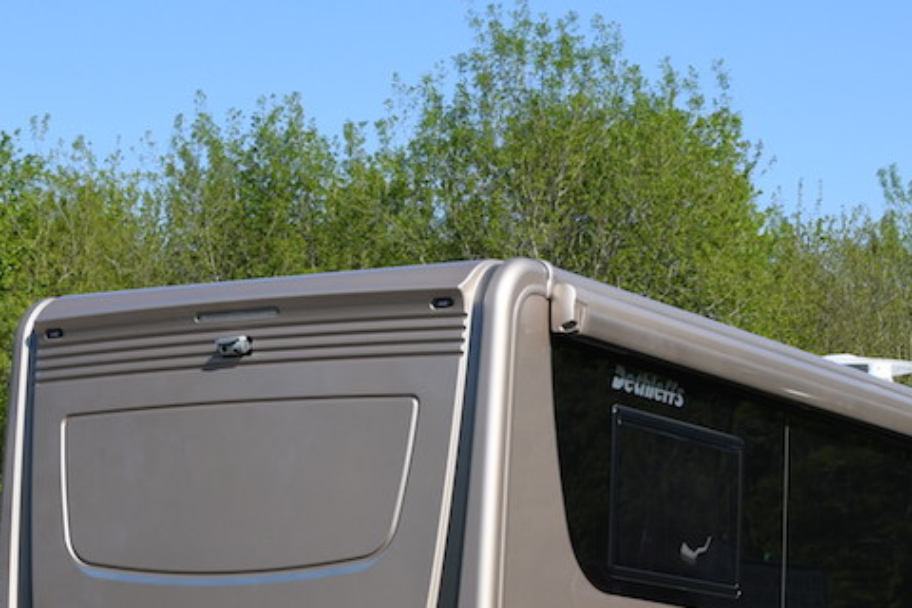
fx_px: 3040
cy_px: 578
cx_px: 534
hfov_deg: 17.1
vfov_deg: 11.3
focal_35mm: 120
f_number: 9
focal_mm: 32
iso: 320
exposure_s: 1/640
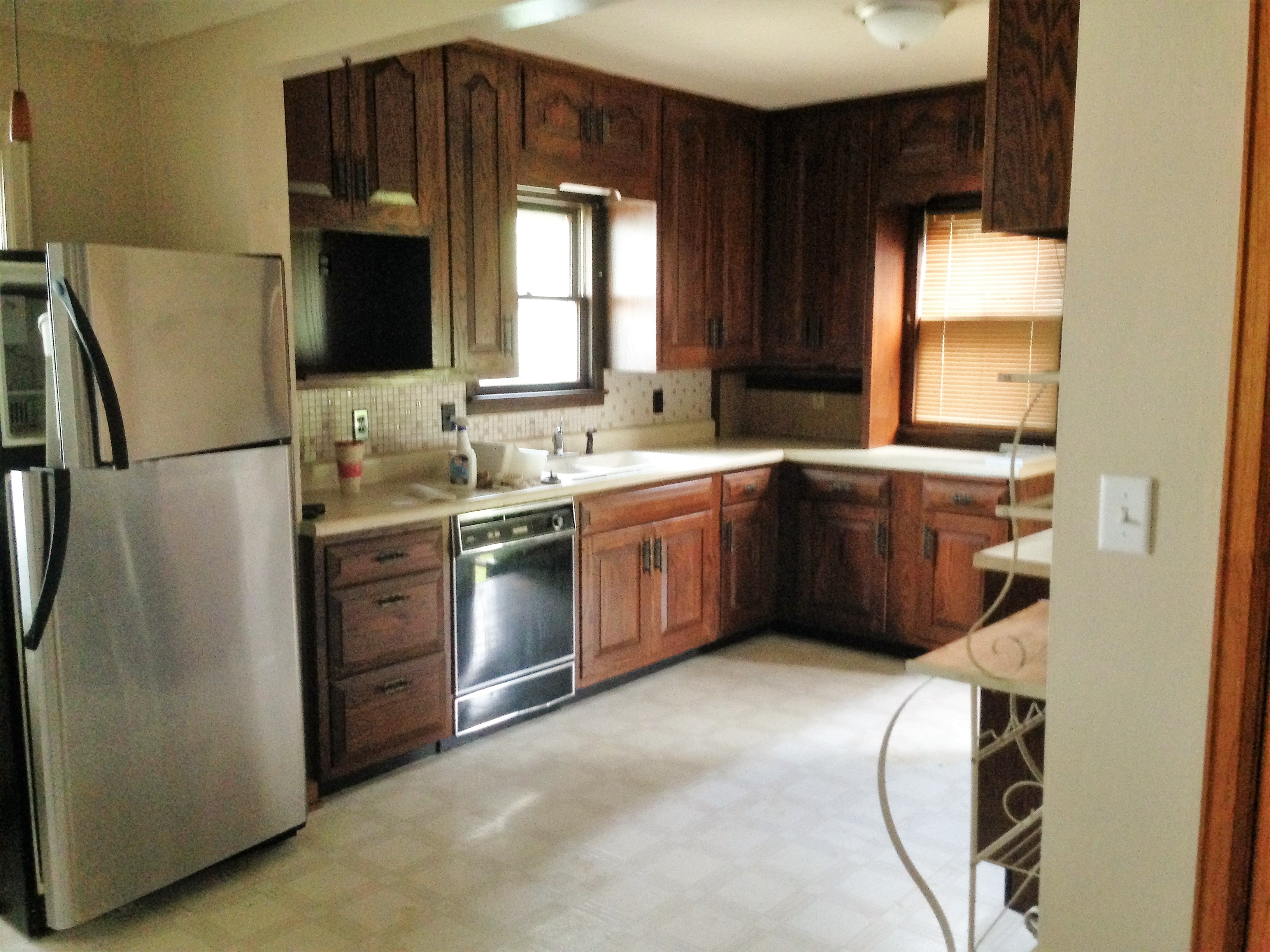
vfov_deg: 42.9
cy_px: 476
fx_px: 1211
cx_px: 635
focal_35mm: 33
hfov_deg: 55.4
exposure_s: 1/20
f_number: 2.4
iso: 320
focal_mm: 4.12
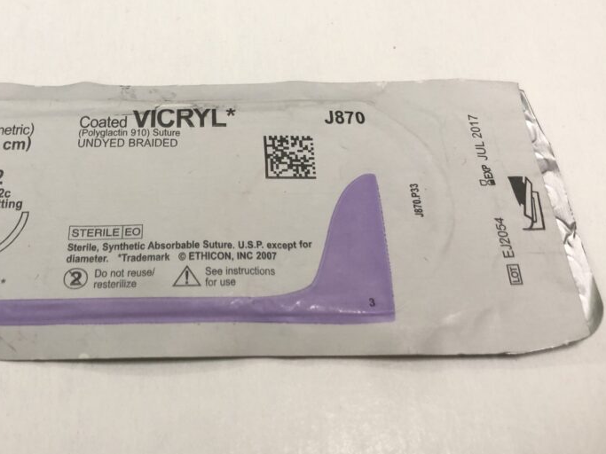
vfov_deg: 35.0
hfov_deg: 45.3
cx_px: 223
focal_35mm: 41
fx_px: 718
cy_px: 190
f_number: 1.8
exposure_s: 1/24
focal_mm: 3.99
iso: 40
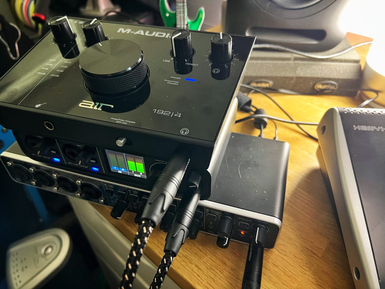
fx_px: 289
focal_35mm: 26
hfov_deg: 67.3
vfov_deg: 53.1
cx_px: 192
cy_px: 144
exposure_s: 1/42
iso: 500
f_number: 1.5
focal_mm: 5.7
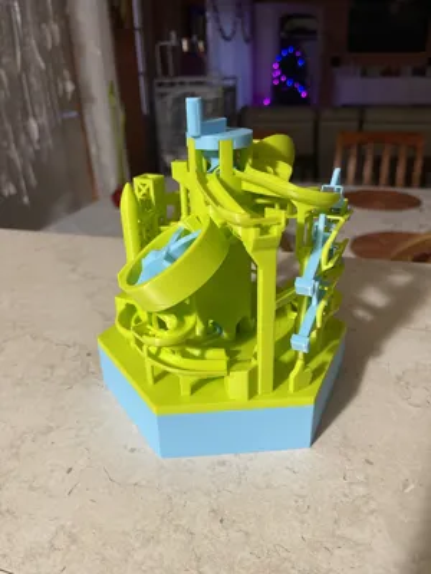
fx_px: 415
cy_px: 287
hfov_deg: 54.9
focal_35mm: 25
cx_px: 216
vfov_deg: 69.4
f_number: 1.6
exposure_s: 1/40
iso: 400
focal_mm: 5.1
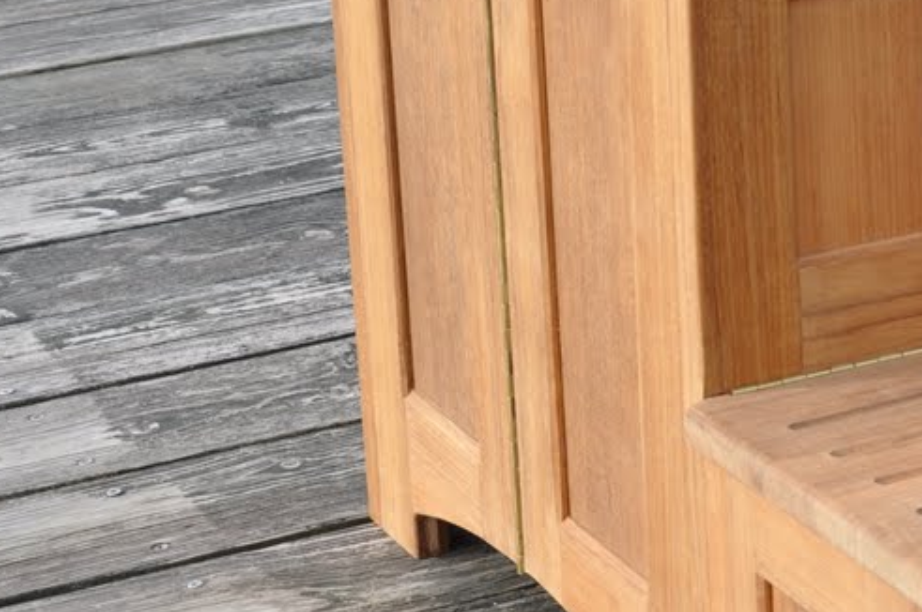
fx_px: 3504
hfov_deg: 14.8
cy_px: 174
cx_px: 907
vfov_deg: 10.0
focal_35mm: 137
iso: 200
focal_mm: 28
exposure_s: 1/250
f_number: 8
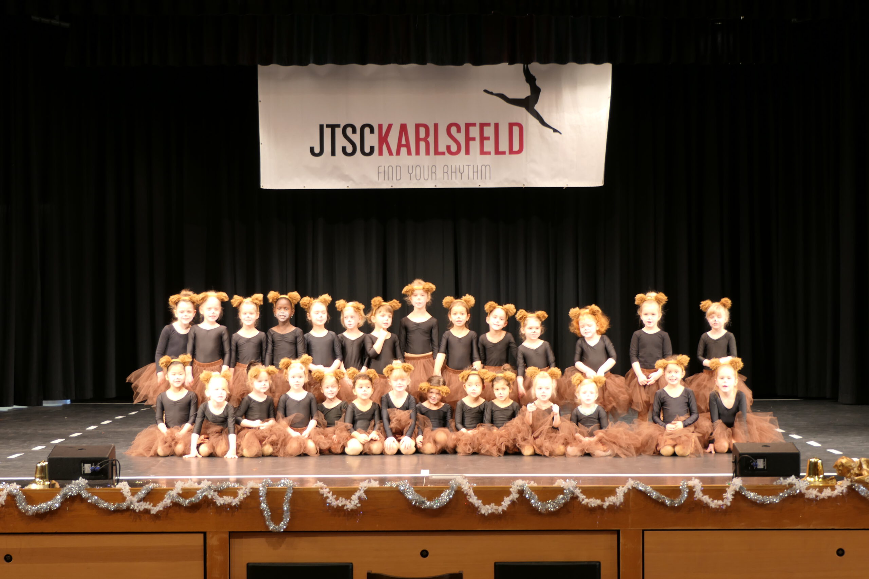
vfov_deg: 20.3
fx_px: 1617
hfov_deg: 30.1
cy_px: 290
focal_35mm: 67
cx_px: 434
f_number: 4.5
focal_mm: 24.6
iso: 200
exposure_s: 1/8
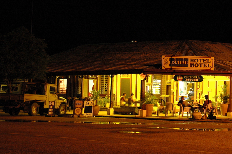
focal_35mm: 91
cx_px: 173
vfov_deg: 14.9
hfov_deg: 22.2
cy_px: 36
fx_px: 586
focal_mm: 38
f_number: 5.6
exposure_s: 2
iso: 1000
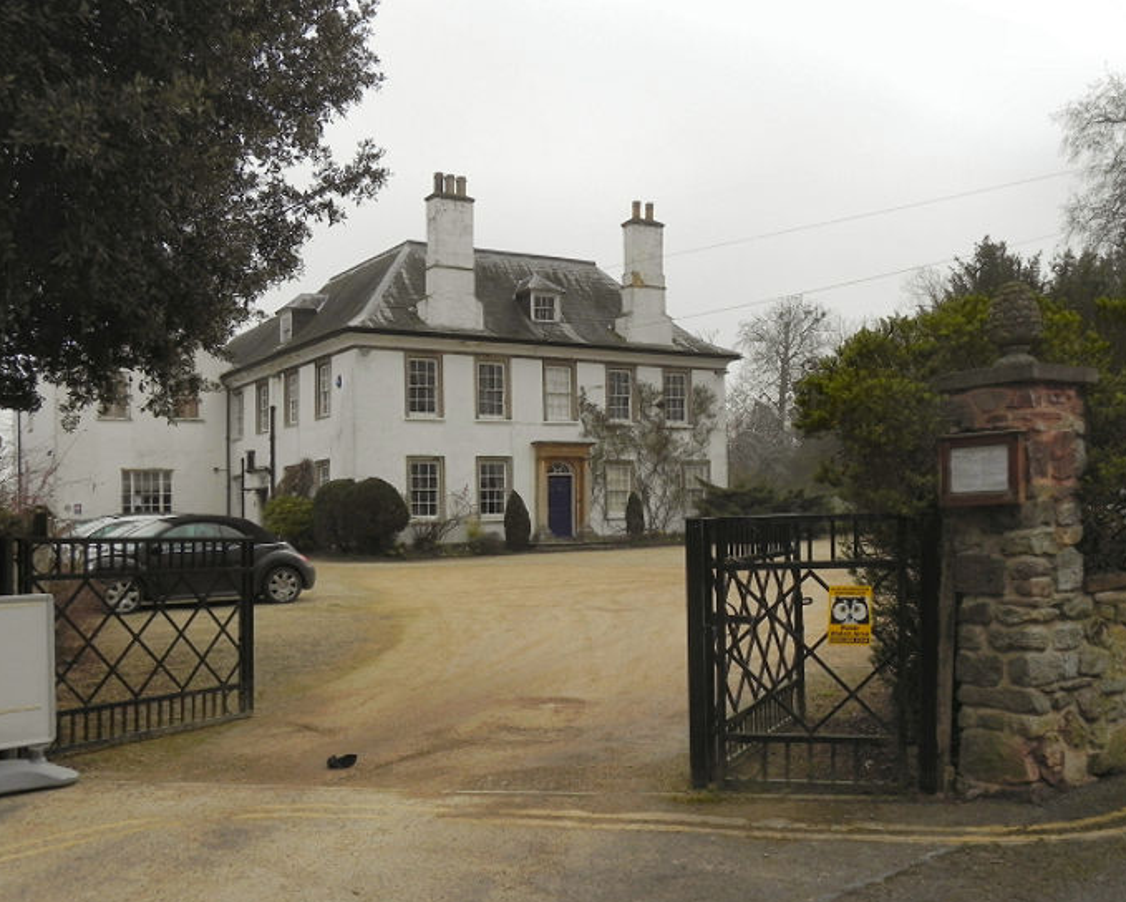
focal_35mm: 35
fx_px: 1167
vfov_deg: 42.3
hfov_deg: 51.5
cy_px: 456
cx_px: 567
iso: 160
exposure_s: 1/300
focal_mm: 5.9
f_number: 6.3
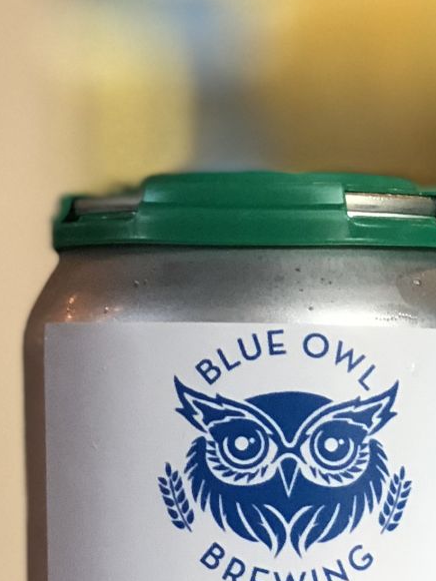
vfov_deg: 9.3
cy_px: 745
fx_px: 3512
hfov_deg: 6.9
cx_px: 747
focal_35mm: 209
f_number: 2.8
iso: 320
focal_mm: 6.6
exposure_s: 1/60
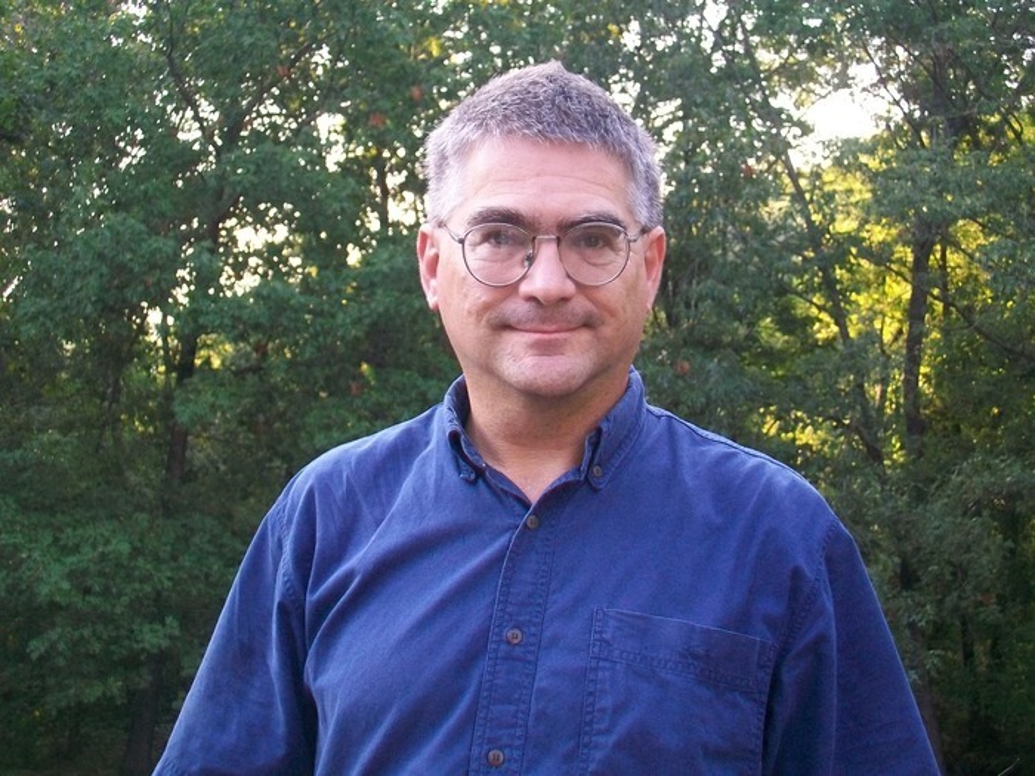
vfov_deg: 29.1
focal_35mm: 50
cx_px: 518
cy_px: 388
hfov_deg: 38.2
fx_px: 1495
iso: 160
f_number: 3.6
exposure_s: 1/50
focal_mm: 8.8
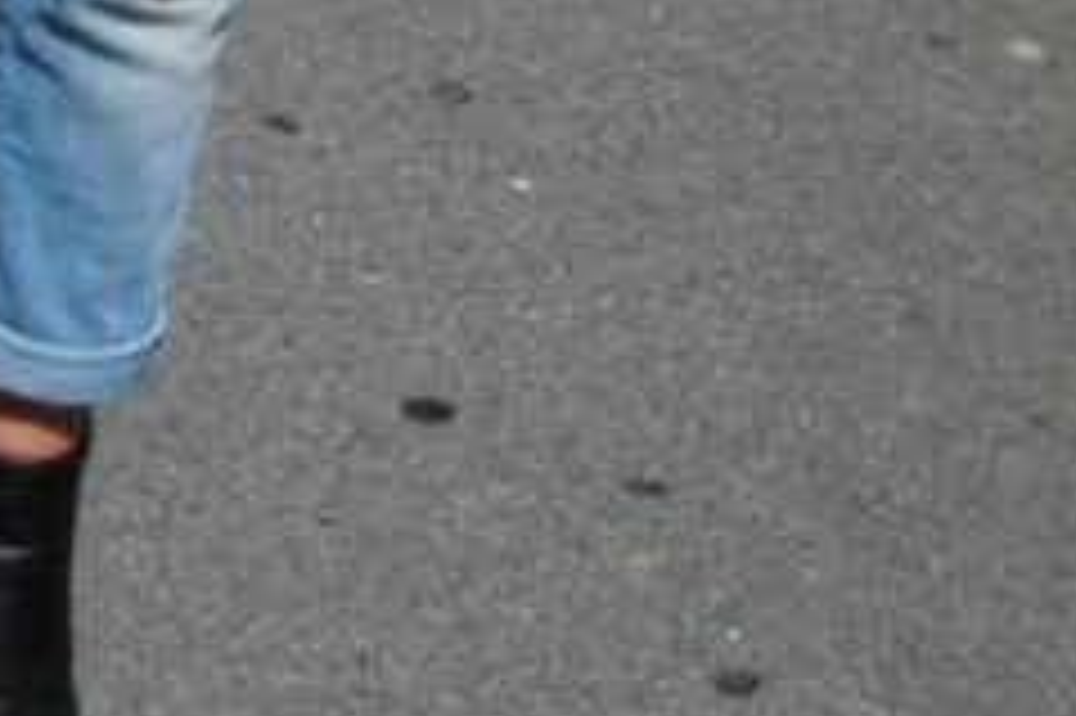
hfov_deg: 10.1
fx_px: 6003
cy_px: -995
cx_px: -47
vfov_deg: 6.5
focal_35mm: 201
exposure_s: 1/250
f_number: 8
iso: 100
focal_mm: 32
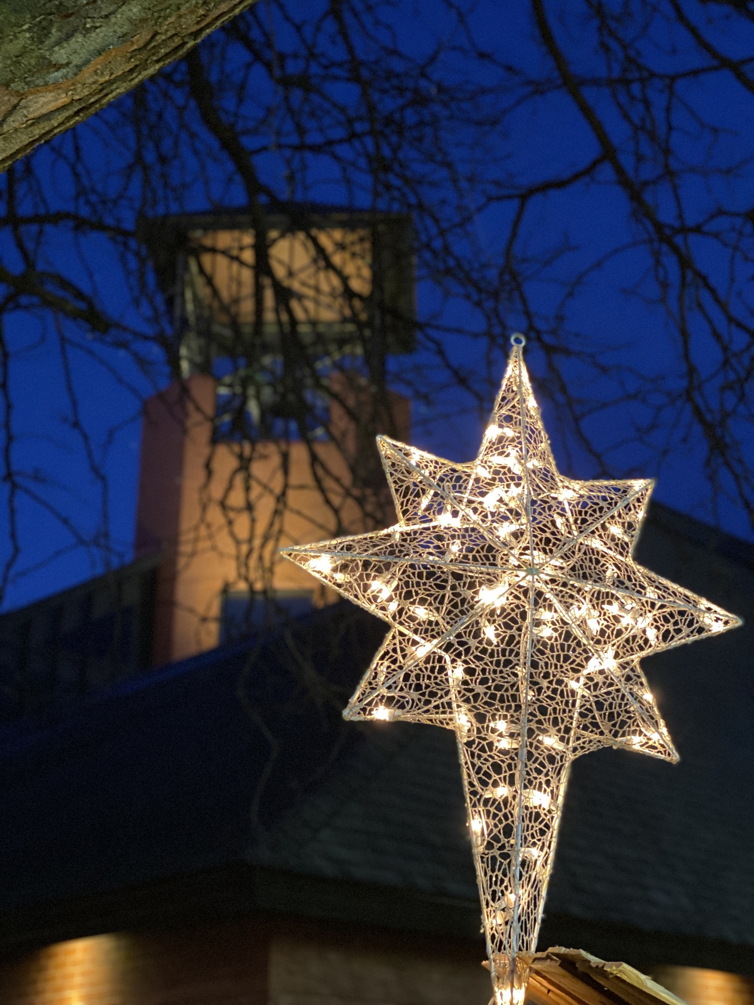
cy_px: 502
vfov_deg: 36.8
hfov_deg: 28.0
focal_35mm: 52
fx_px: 1510
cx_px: 377
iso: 500
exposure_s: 1/24
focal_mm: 6
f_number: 2
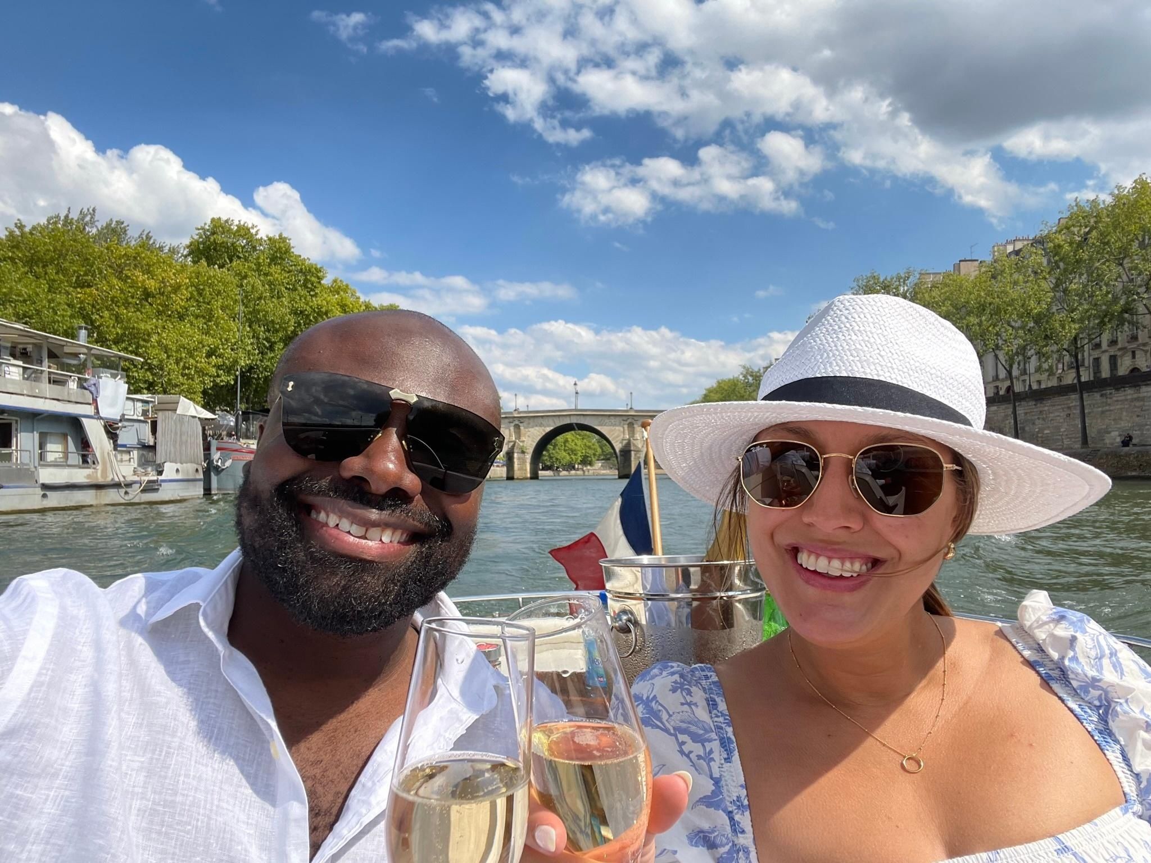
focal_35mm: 23
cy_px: 432
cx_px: 576
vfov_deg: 58.9
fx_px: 765
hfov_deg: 73.9
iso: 25
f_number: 2.2
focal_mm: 2.71
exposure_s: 1/594
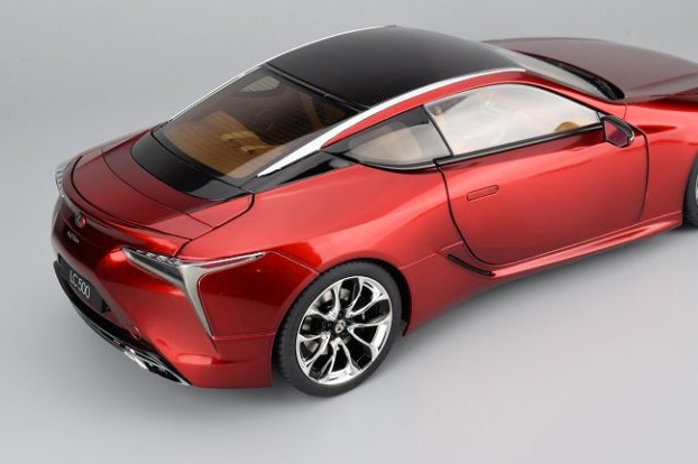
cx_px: 408
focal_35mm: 63
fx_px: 1221
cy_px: 184
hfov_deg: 31.8
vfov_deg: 21.5
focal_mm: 34
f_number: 18
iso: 100
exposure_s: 1/6
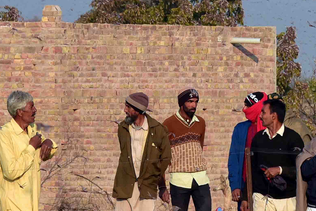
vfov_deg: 1.8
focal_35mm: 777
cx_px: 306
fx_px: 6823
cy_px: 6
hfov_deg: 2.7
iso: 800
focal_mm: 200
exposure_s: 1/800
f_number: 14
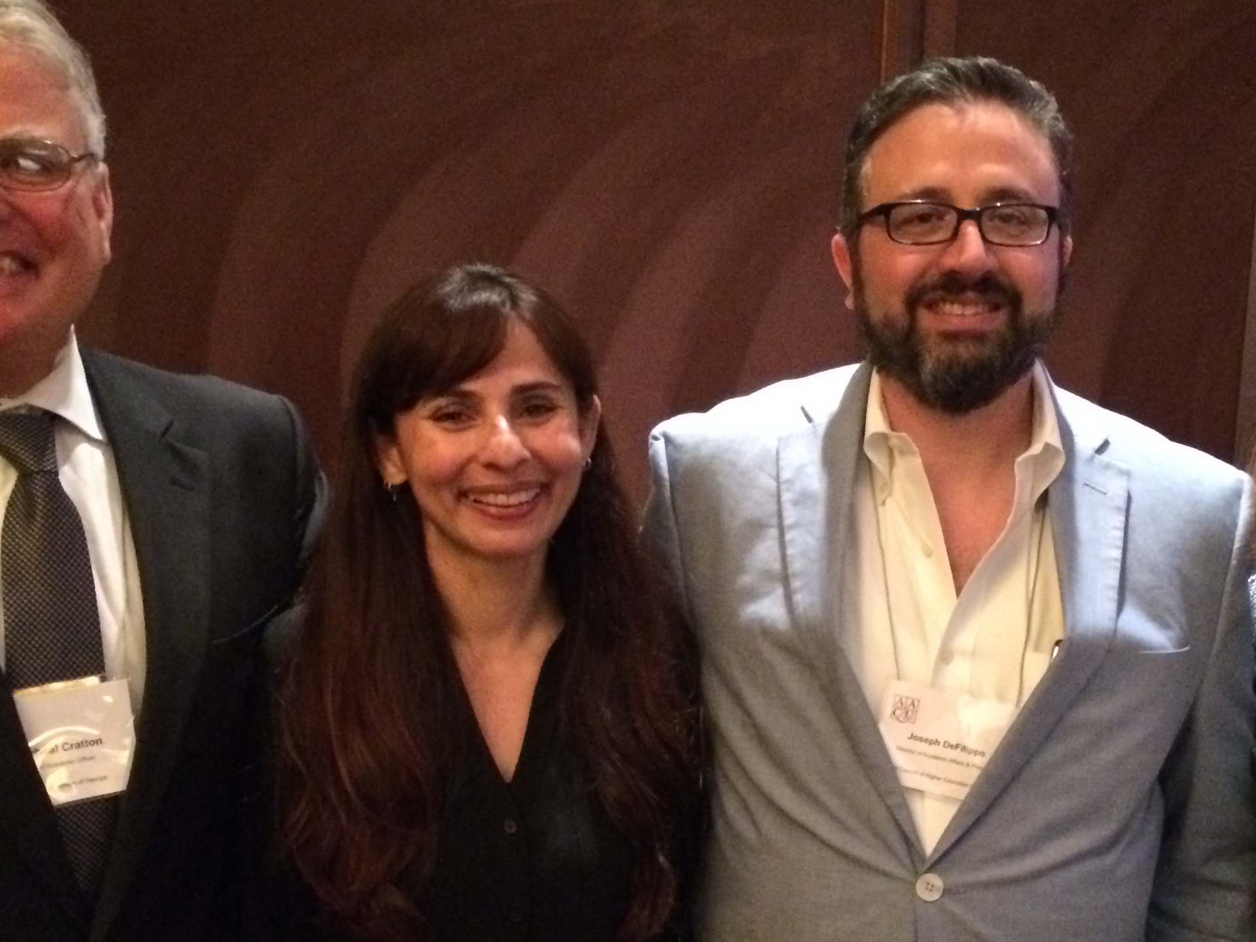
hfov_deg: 38.9
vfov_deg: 29.6
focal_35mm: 49
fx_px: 1778
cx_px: 692
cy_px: 587
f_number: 2.2
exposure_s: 1/15
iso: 640
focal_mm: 4.15
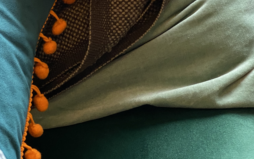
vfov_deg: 11.1
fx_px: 803
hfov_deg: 17.5
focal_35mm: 116
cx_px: -7
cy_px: -38
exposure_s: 1/53
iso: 250
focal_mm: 6
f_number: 2
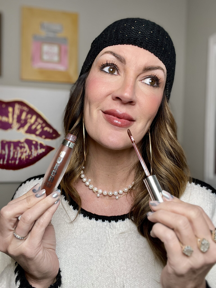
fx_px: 250
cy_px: 144
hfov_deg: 46.8
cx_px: 108
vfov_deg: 60.0
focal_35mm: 30
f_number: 2.2
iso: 80
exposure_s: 1/60
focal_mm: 2.71
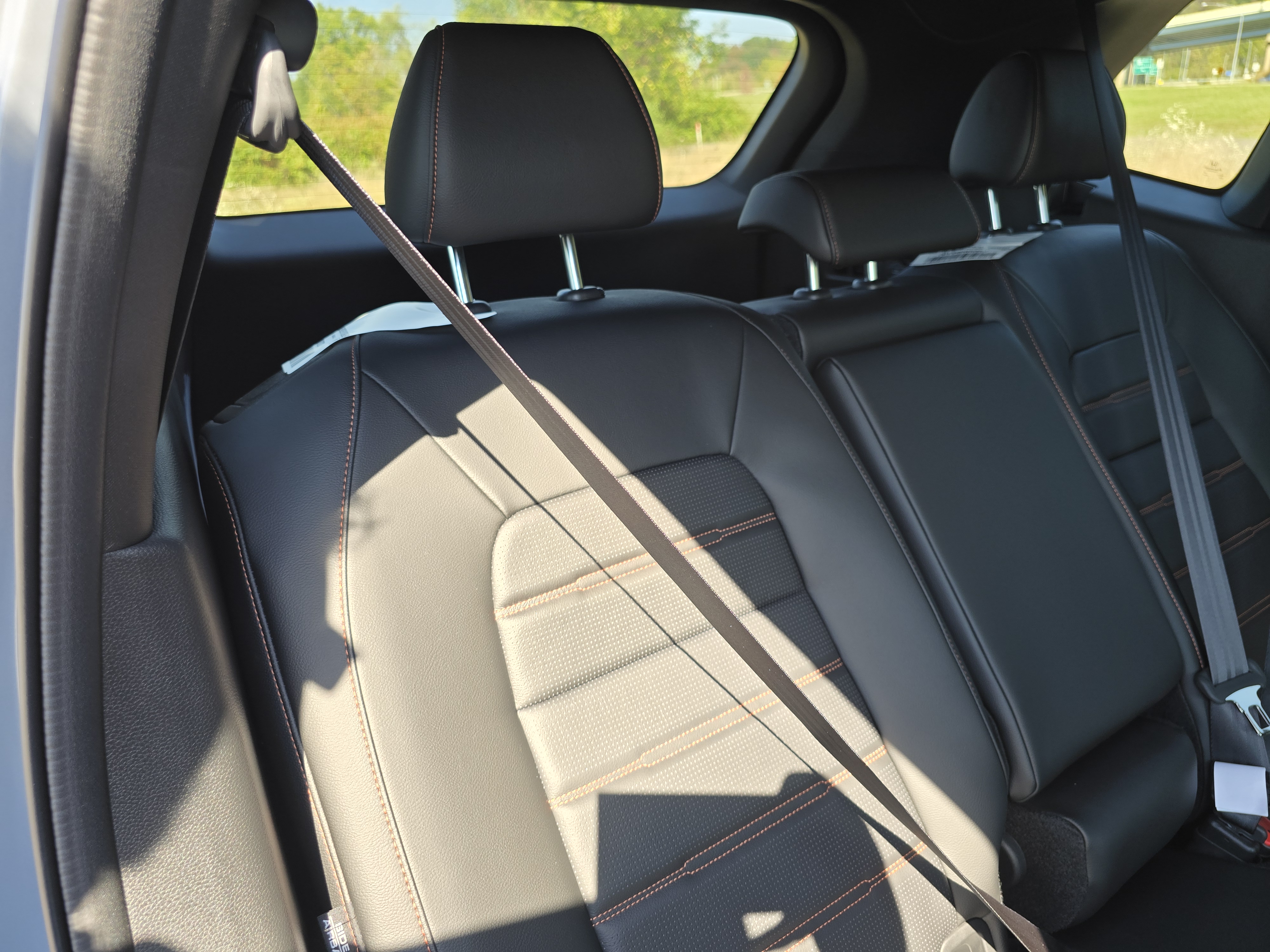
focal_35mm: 23
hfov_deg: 73.9
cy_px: 476
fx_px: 844
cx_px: 635
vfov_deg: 58.9
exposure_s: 1/180
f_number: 1.7
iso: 40
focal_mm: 6.3
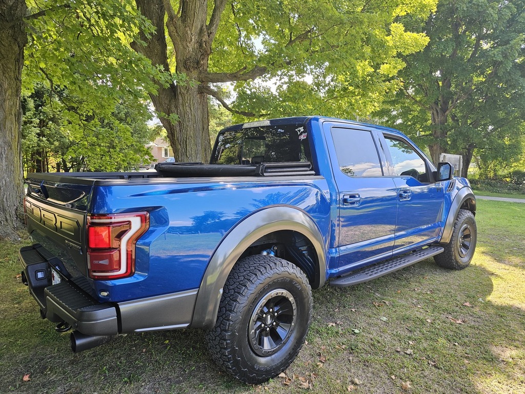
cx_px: 262
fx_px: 349
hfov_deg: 73.9
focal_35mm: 23
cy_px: 197
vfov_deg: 58.9
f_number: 1.7
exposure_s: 1/207
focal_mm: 6.3
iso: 50
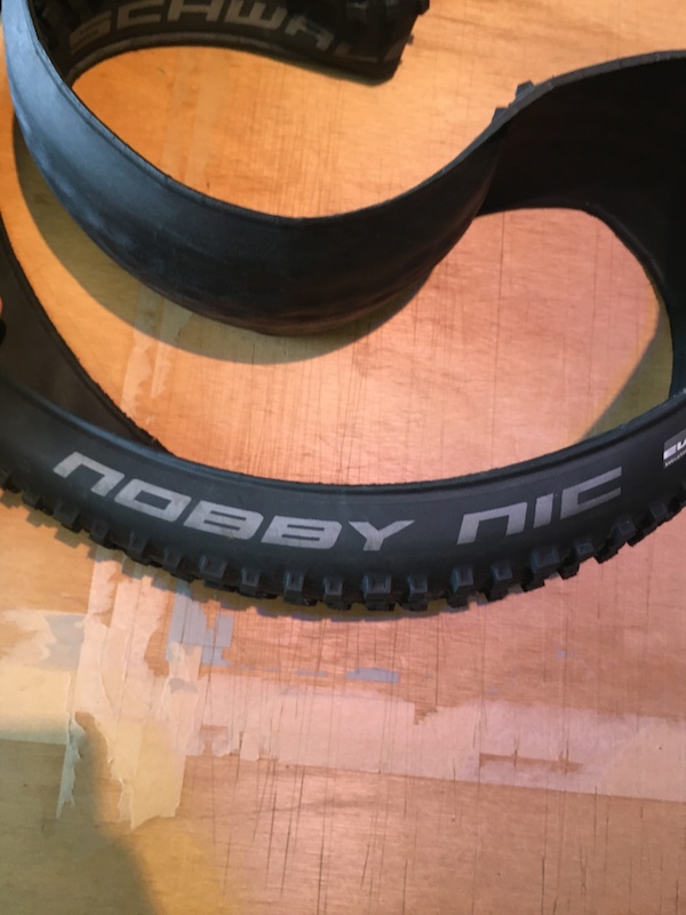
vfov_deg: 61.7
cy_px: 458
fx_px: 766
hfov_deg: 48.2
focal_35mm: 29
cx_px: 343
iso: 125
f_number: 2.2
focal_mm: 4.15
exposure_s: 1/33
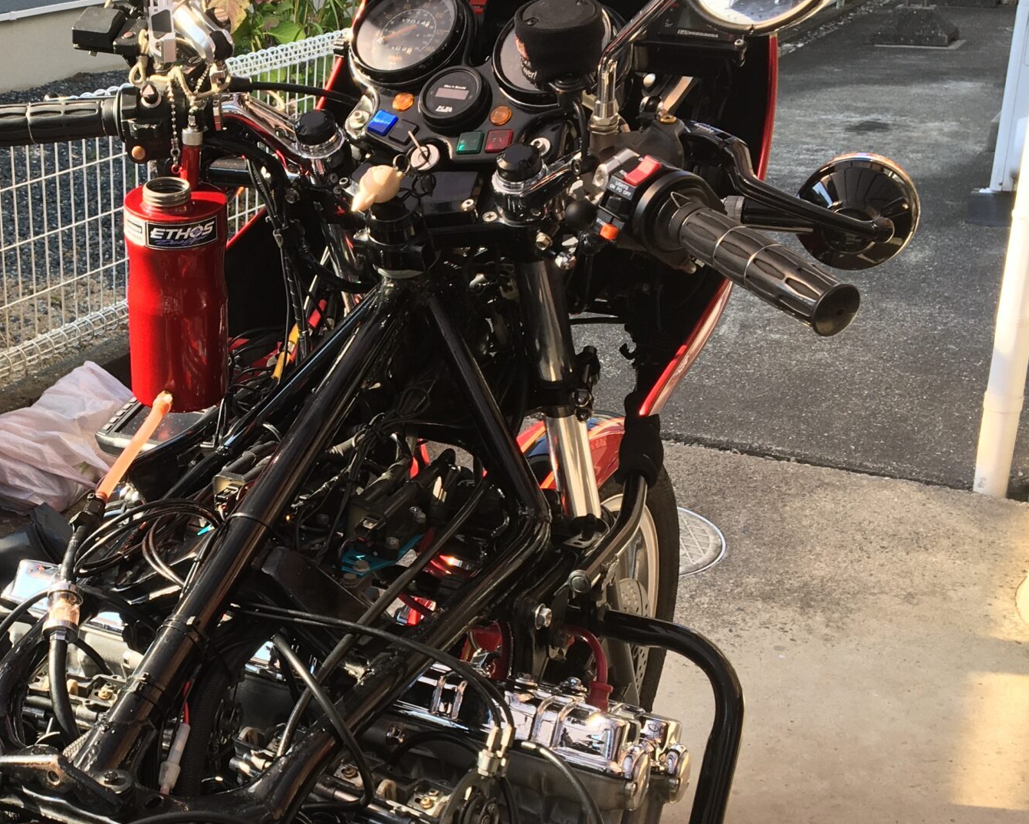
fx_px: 1645
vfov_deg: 28.1
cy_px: 489
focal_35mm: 54
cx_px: 175
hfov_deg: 33.5
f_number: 2.2
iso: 25
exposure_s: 1/207
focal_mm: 4.15
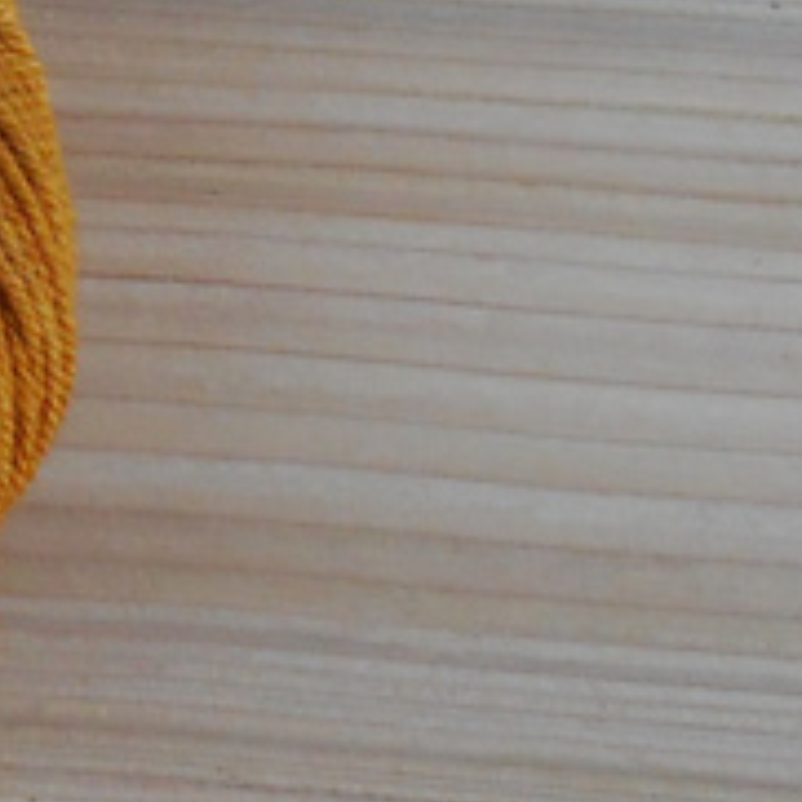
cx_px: -408
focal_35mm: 103
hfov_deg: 15.5
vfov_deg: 16.6
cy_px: 4
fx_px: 2700
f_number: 3.7
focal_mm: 5.9
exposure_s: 1/250
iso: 500
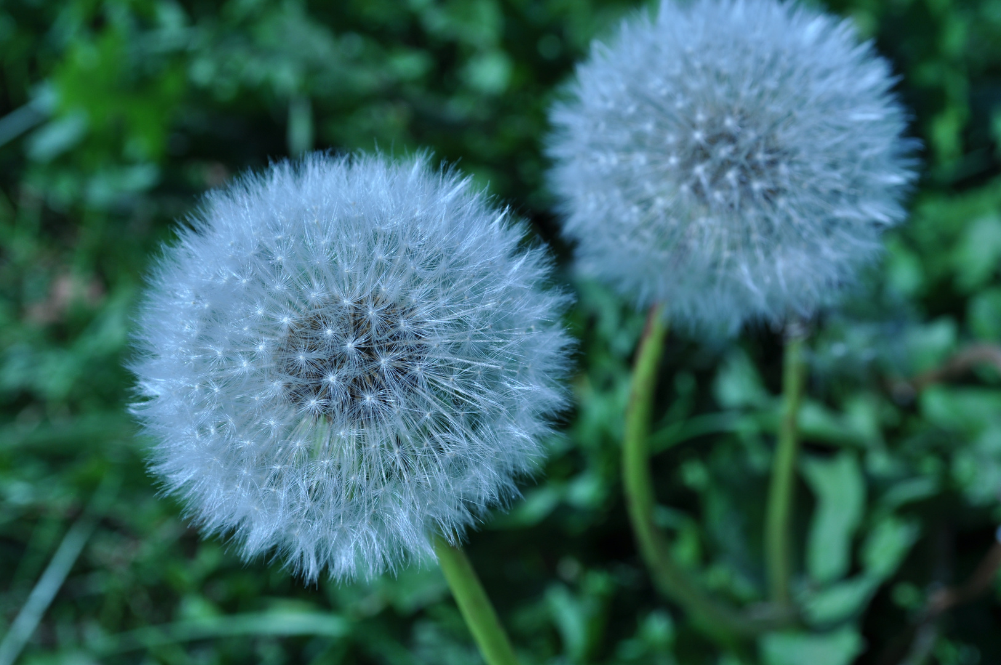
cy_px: 332
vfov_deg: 23.7
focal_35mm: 57
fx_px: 1583
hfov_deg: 35.1
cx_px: 500
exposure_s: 1/400
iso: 200
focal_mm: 38
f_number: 10
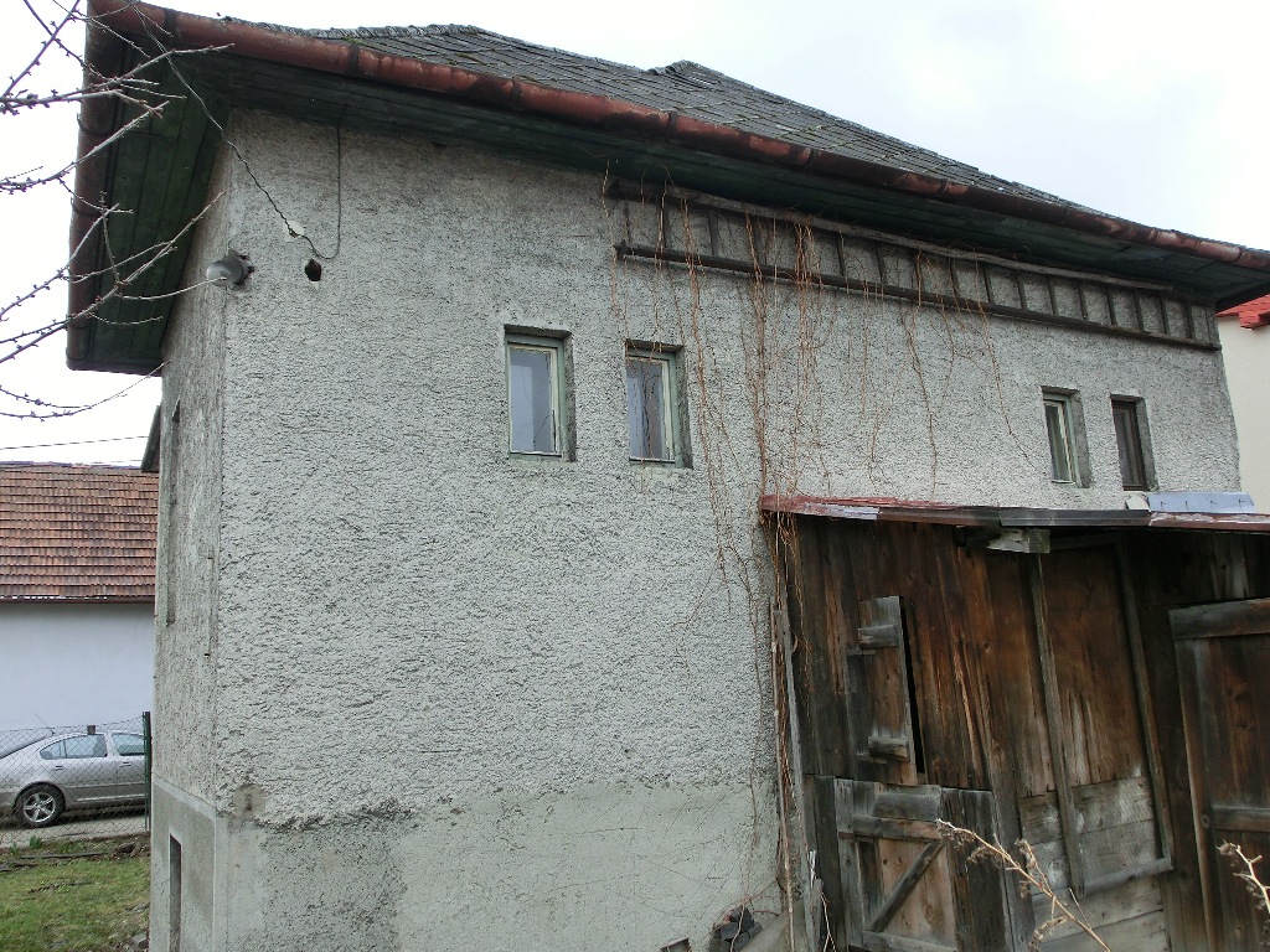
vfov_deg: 42.9
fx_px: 1211
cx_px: 635
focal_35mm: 33
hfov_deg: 55.4
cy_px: 476
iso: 100
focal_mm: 5.86
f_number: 3.7
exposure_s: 1/500
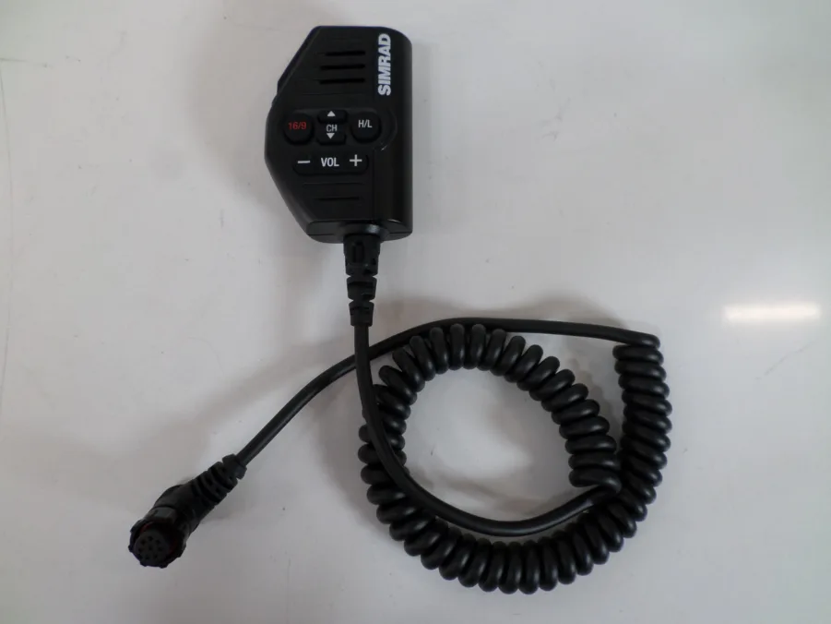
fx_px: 600
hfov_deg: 69.4
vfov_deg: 54.9
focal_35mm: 25
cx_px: 416
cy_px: 312
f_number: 2.5
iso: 80
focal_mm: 4.5
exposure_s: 1/60
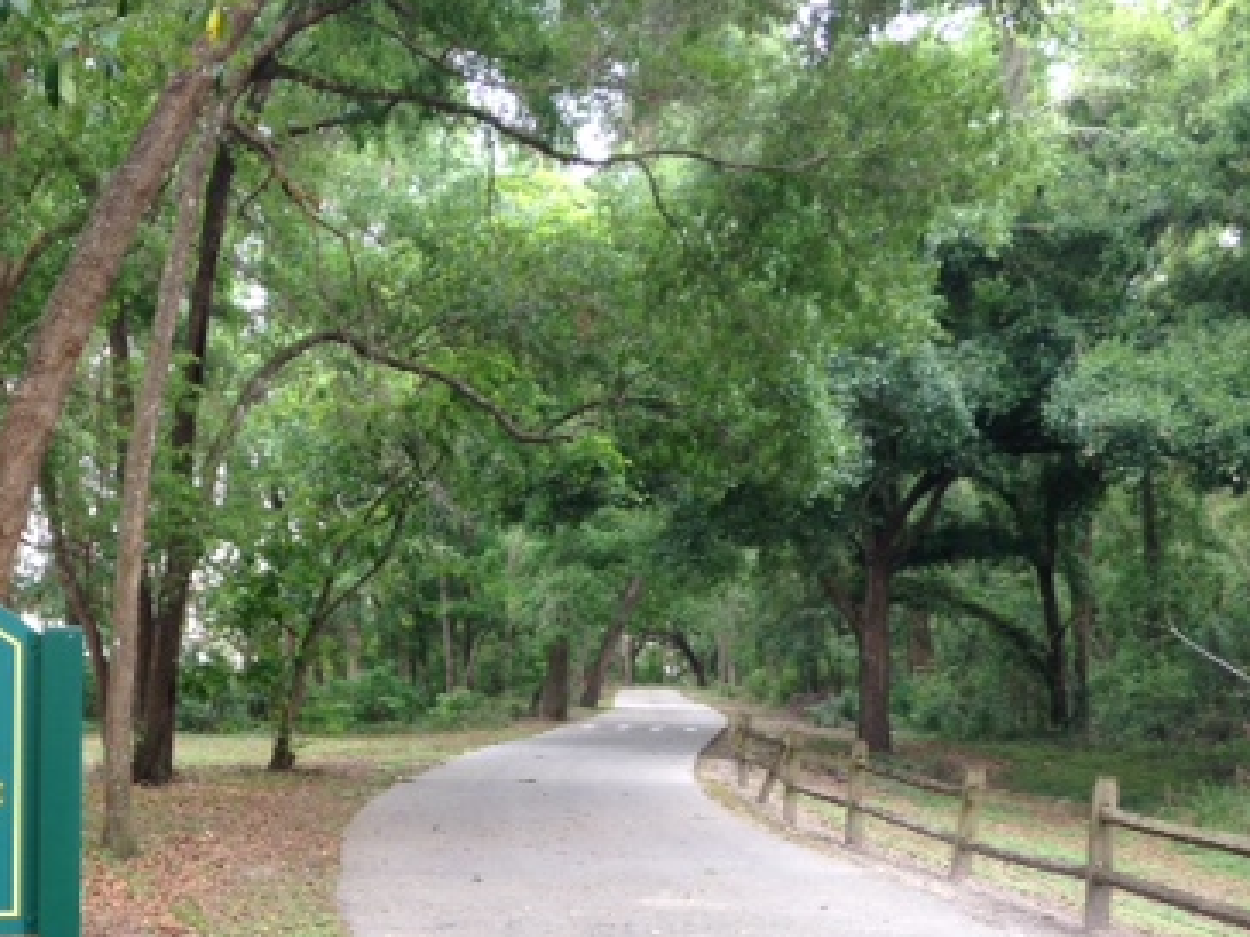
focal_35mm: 58
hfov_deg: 32.5
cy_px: 741
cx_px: 295
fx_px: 2094
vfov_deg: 24.8
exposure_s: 1/40
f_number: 2.4
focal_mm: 4.12
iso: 50
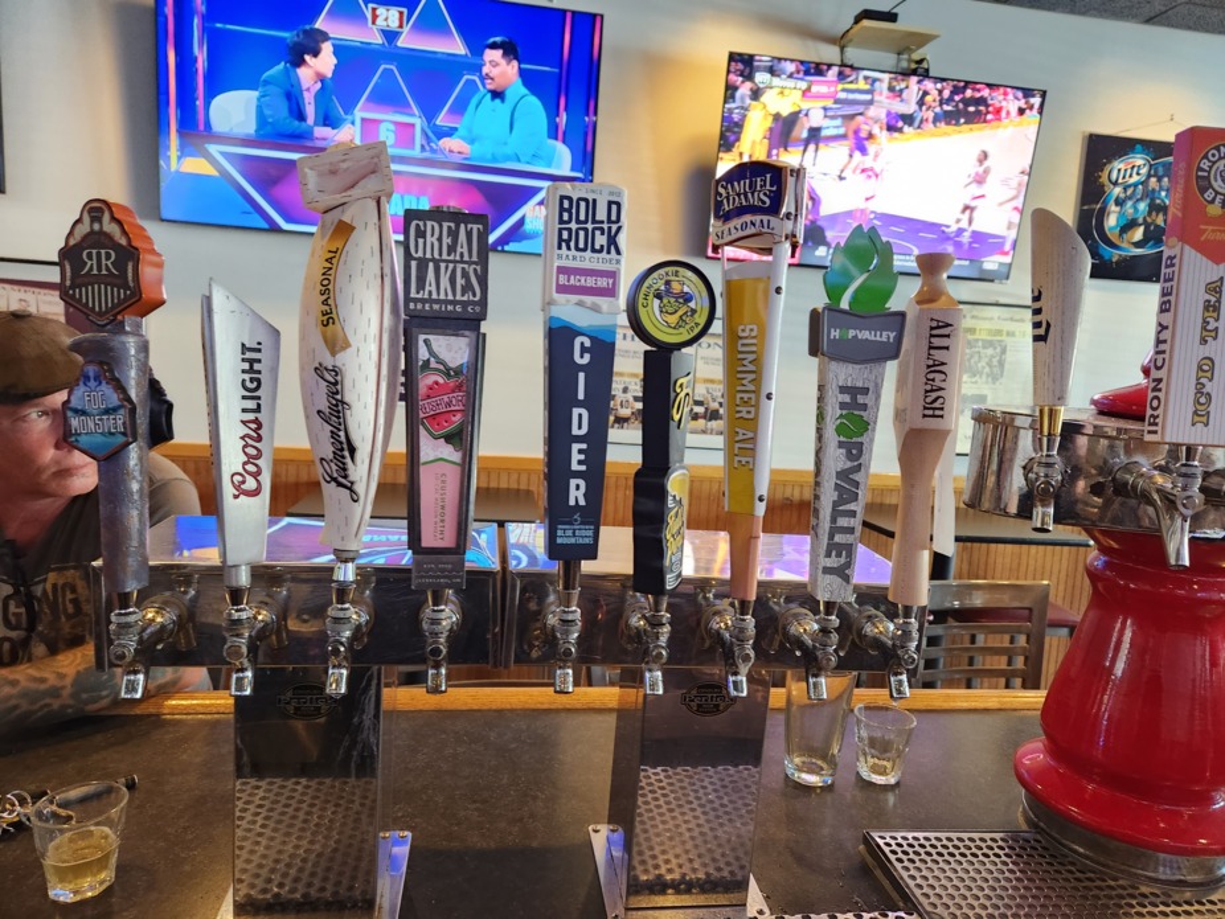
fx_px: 814
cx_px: 612
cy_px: 460
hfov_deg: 73.9
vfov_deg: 58.9
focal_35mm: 23
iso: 640
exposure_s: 1/30
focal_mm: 5.4
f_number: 1.8
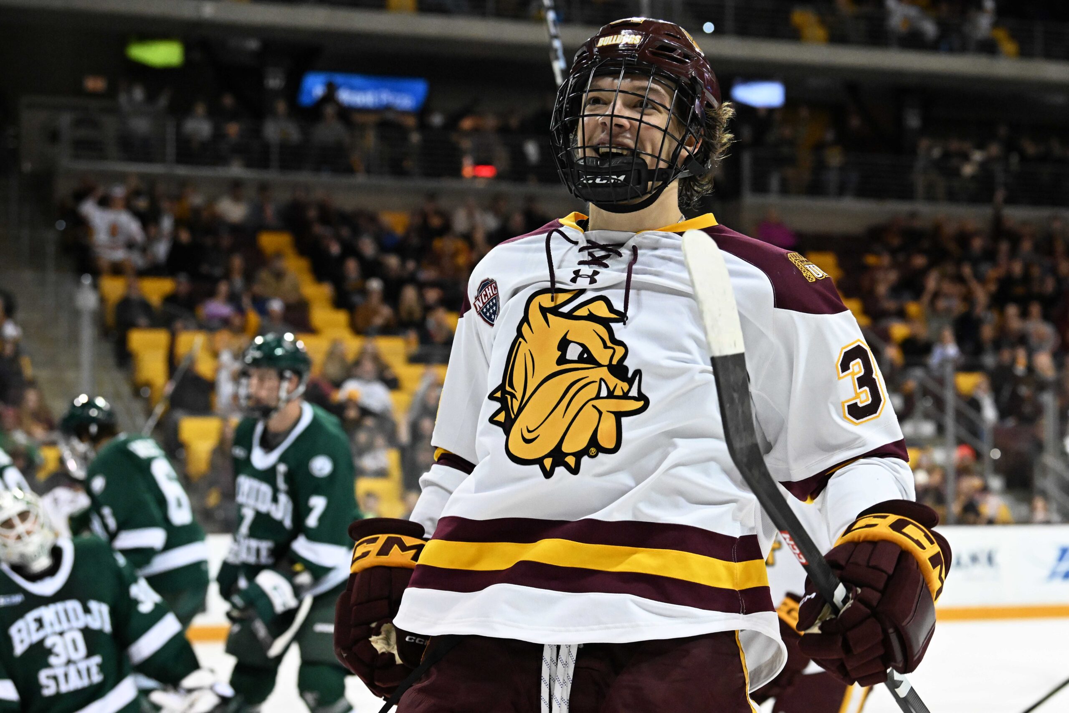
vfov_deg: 19.5
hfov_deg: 28.8
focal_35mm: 70
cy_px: 356
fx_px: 2079
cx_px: 534
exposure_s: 1/2000
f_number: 4.5
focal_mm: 70
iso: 6400
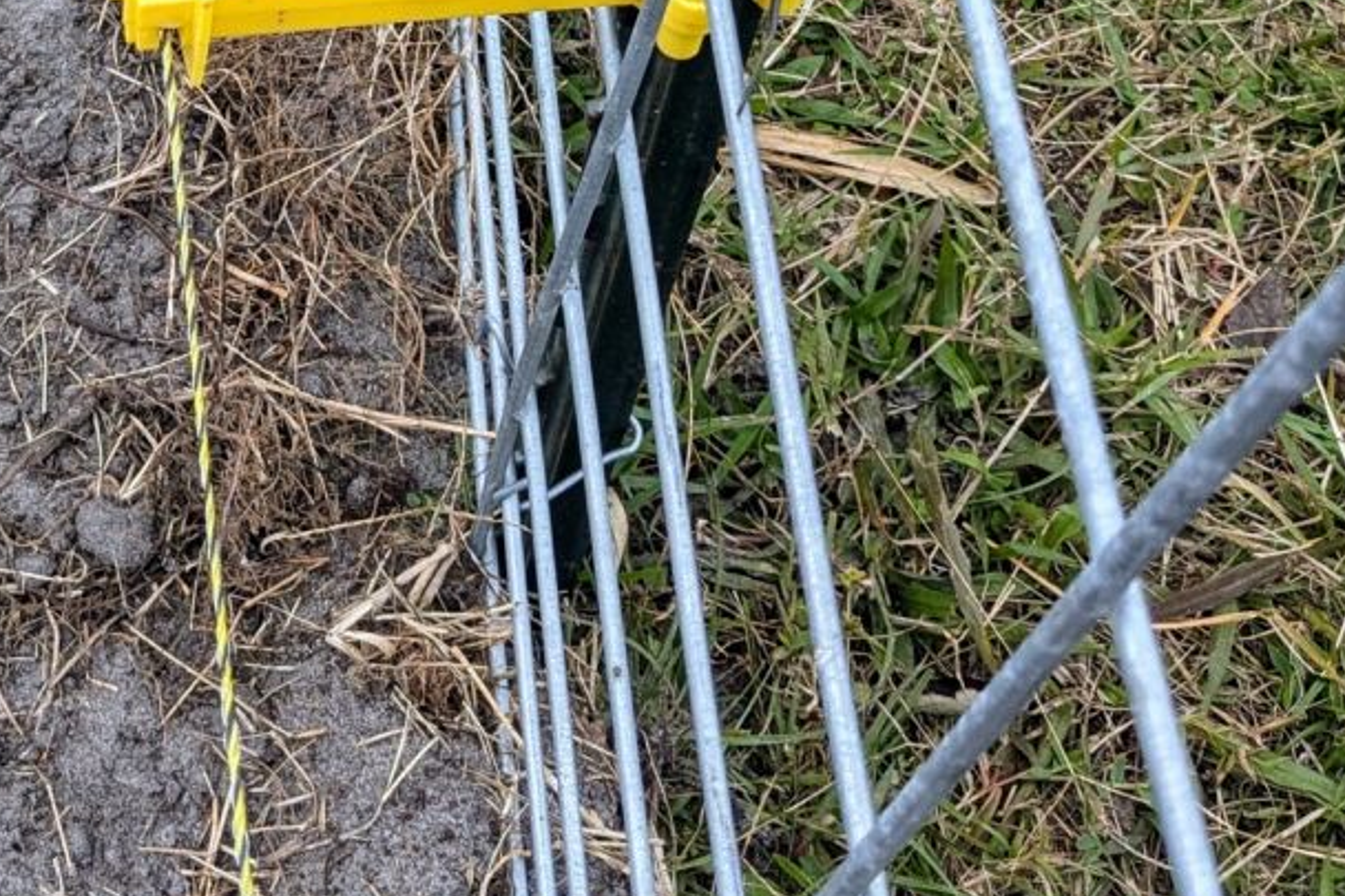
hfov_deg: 27.2
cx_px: 71
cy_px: -347
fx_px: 2652
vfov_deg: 17.7
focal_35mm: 71
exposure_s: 1/1299
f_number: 1.73
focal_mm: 4.38
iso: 58
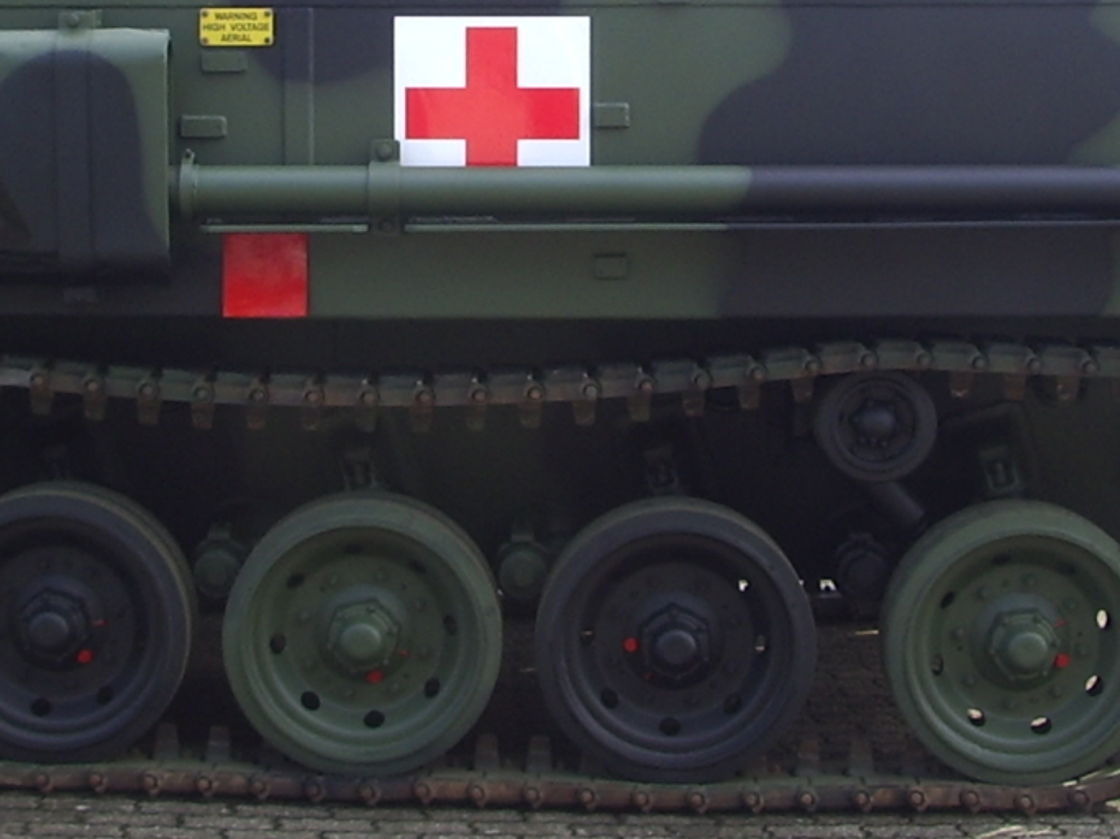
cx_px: 387
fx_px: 2879
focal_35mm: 89
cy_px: 116
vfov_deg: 16.4
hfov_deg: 21.9
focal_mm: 5.8
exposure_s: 1/80
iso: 50
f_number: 4.3
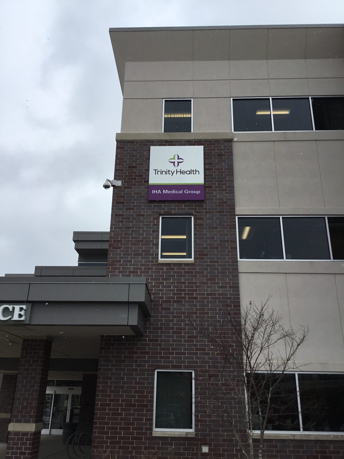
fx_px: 411
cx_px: 172
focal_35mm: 31
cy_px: 230
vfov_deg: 58.4
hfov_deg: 45.4
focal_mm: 3.3
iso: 25
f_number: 2.4
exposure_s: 1/776
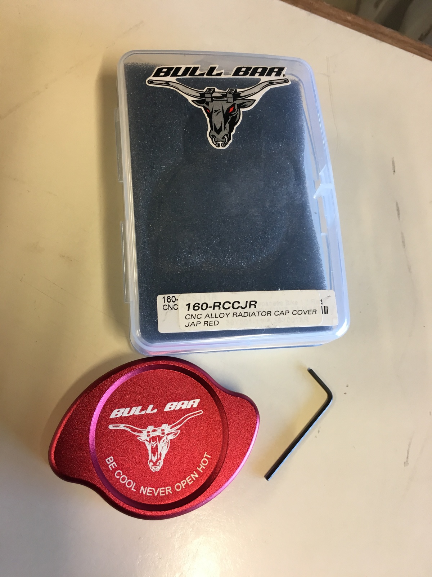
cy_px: 288
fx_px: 483
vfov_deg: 61.7
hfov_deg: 48.2
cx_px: 216
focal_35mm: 29
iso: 100
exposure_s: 1/33
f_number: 2.2
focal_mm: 4.15
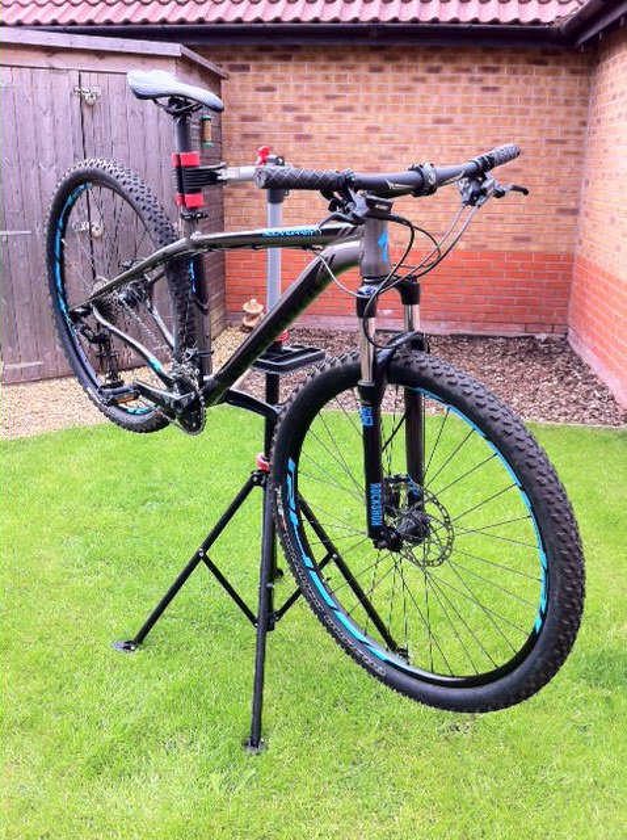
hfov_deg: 40.6
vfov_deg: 52.7
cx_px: 314
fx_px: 848
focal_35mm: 35
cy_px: 420
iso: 80
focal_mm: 3.85
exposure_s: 1/120
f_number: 2.8
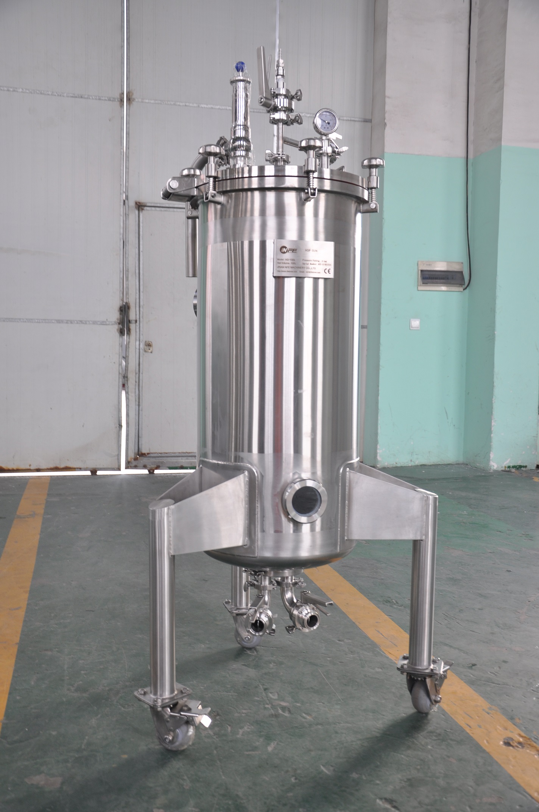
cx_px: 270
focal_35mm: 36
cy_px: 406
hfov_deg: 36.8
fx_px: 811
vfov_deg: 53.2
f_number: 3.8
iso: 200
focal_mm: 24
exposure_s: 1/8
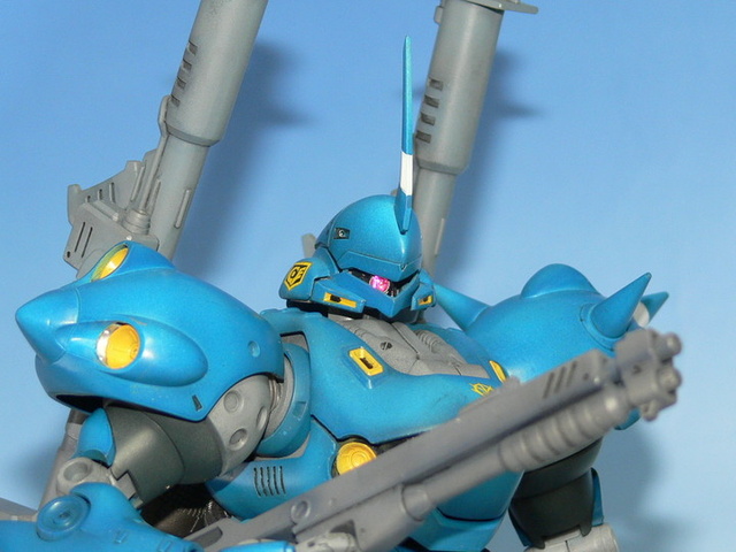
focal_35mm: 181
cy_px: 276
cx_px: 368
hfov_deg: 10.9
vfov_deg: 8.2
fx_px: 3848
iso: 100
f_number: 3.6
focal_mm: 24.1
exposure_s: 1/50
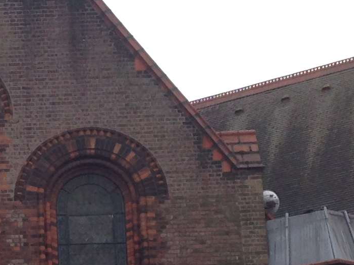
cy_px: 401
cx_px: -50
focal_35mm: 155
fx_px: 1585
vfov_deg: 9.3
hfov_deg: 12.5
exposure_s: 1/526
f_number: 2.4
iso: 50
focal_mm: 4.12
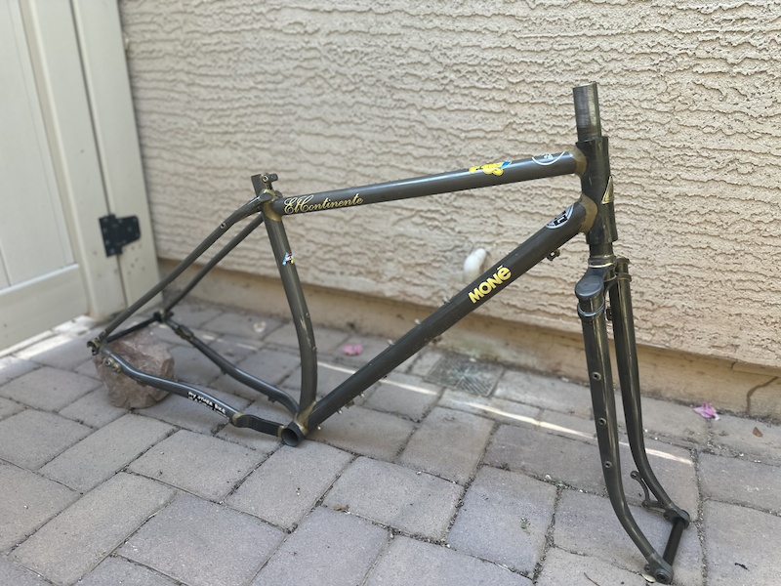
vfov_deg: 56.8
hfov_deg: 71.6
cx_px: 390
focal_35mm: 24
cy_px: 293
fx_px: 541
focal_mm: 6.86
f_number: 1.78
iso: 80
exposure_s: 1/212
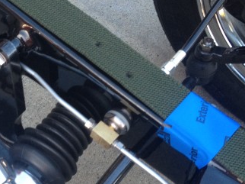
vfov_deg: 16.9
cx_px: 20
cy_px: 117
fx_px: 615
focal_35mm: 87
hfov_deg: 21.9
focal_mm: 4.28
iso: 50
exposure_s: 1/60
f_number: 2.4
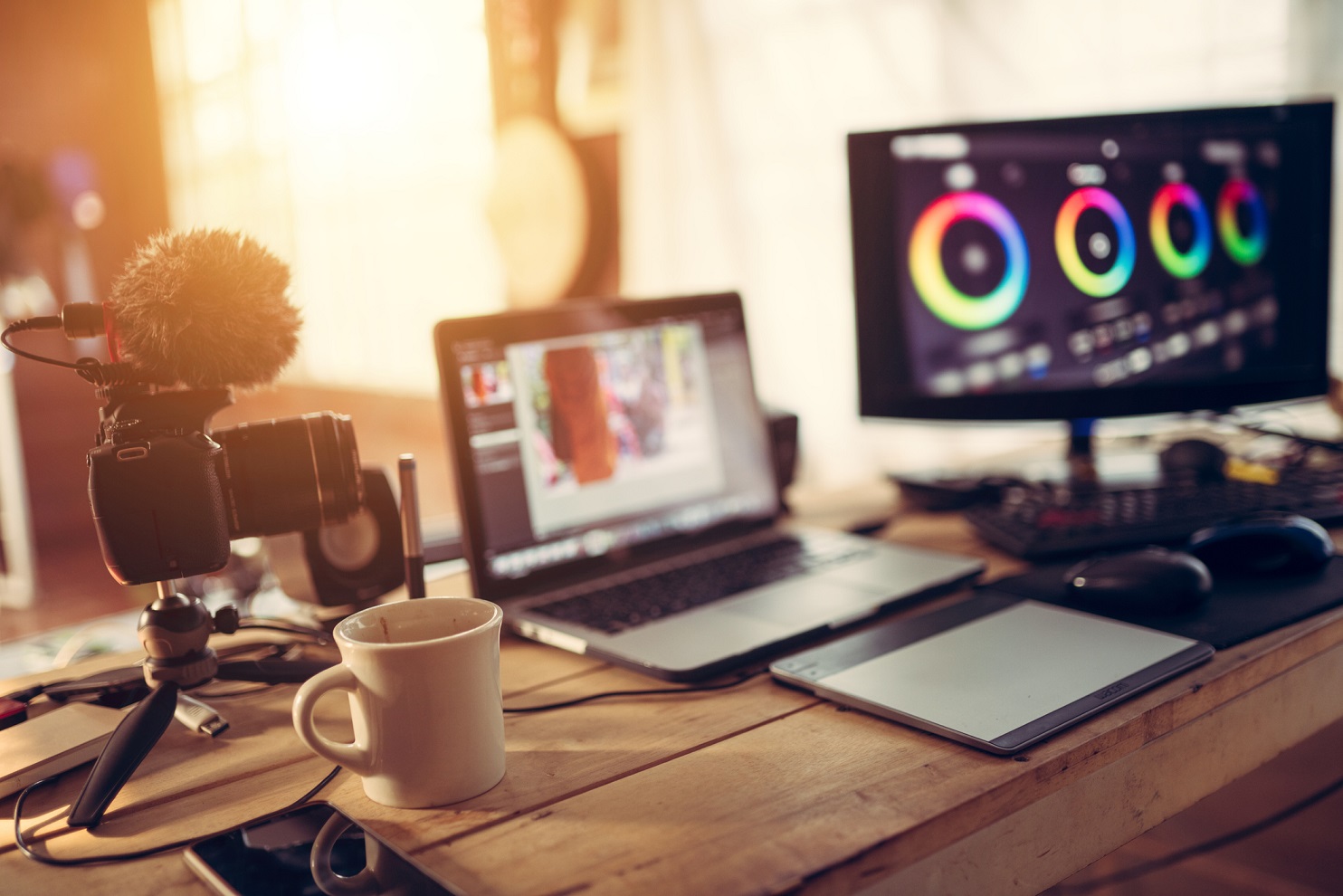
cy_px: 448
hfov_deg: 54.4
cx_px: 672
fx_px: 1306
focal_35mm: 35
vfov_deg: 37.9
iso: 500
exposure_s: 1/100
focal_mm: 35
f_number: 1.6
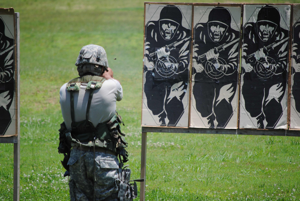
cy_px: 100
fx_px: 2503
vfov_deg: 4.6
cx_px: 150
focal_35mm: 300
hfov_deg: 6.9
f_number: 5.6
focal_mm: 200
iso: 200
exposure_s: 1/800
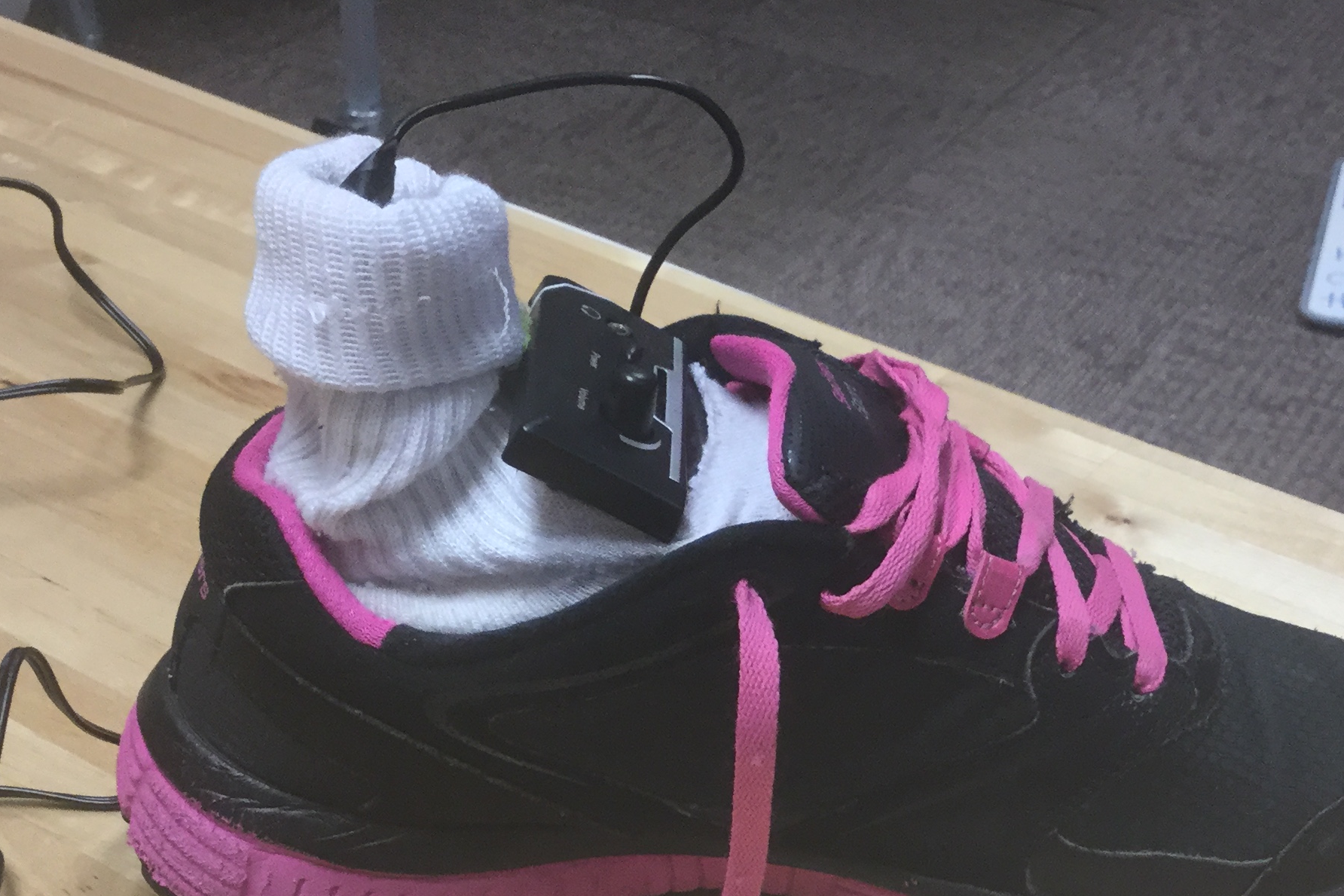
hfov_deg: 33.7
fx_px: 2202
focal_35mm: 59
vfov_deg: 22.8
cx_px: 853
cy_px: 668
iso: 50
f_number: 2.4
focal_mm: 3.3
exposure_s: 1/30
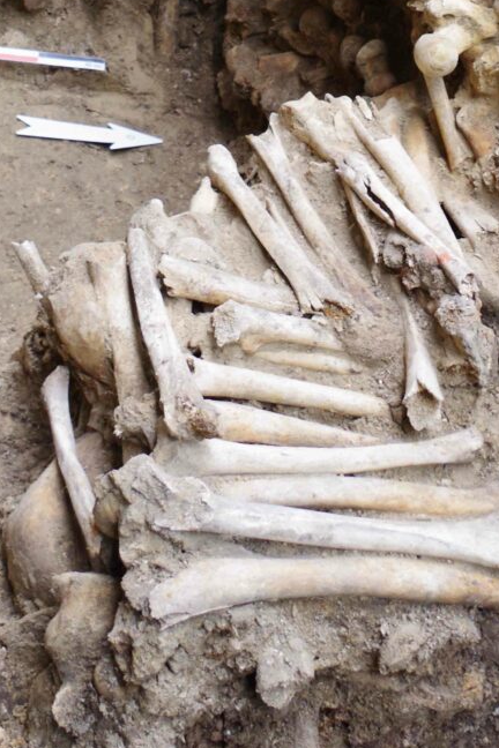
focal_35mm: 64
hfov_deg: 21.2
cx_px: 270
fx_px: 1331
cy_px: -68
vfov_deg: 28.6
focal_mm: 18
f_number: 4
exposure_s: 1/60
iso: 200
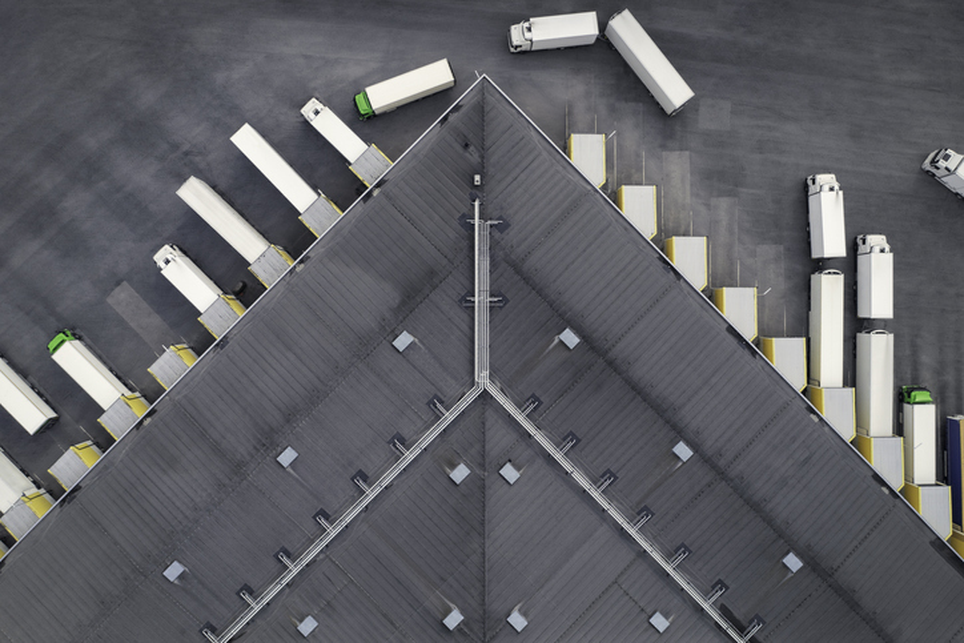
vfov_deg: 46.4
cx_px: 482
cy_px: 322
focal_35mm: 28
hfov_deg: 65.5
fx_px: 750
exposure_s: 1/1000
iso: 100
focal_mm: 10.26
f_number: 3.5
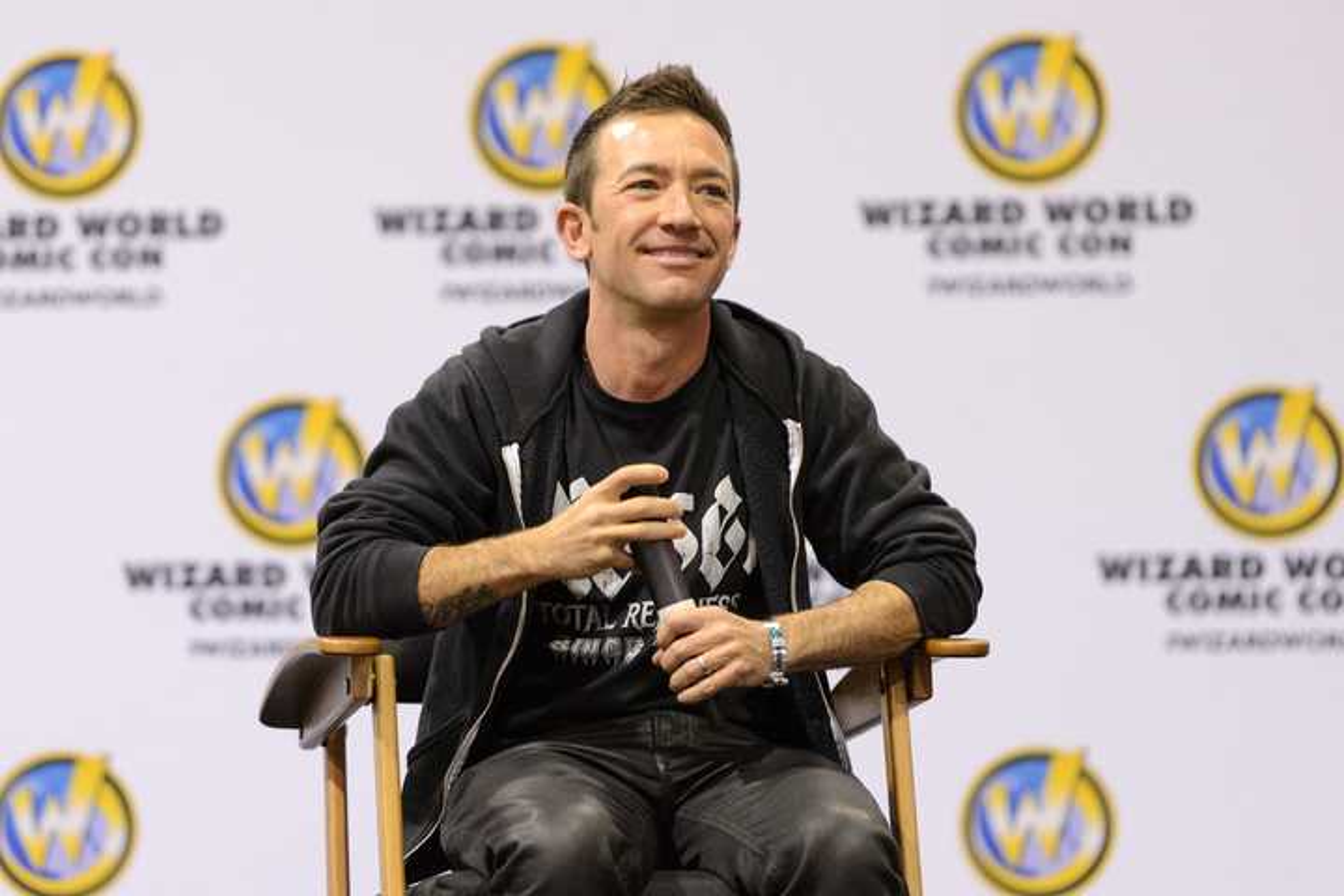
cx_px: 672
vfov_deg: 8.3
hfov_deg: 12.5
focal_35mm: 165
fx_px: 6160
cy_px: 448
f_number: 2.8
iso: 3200
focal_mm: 165
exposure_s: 1/125
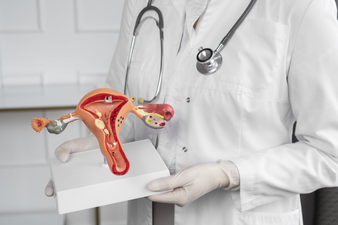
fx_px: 498
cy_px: 112
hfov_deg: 37.5
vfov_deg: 25.5
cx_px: 169
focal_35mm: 53
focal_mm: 35
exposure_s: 1/160
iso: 400
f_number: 4
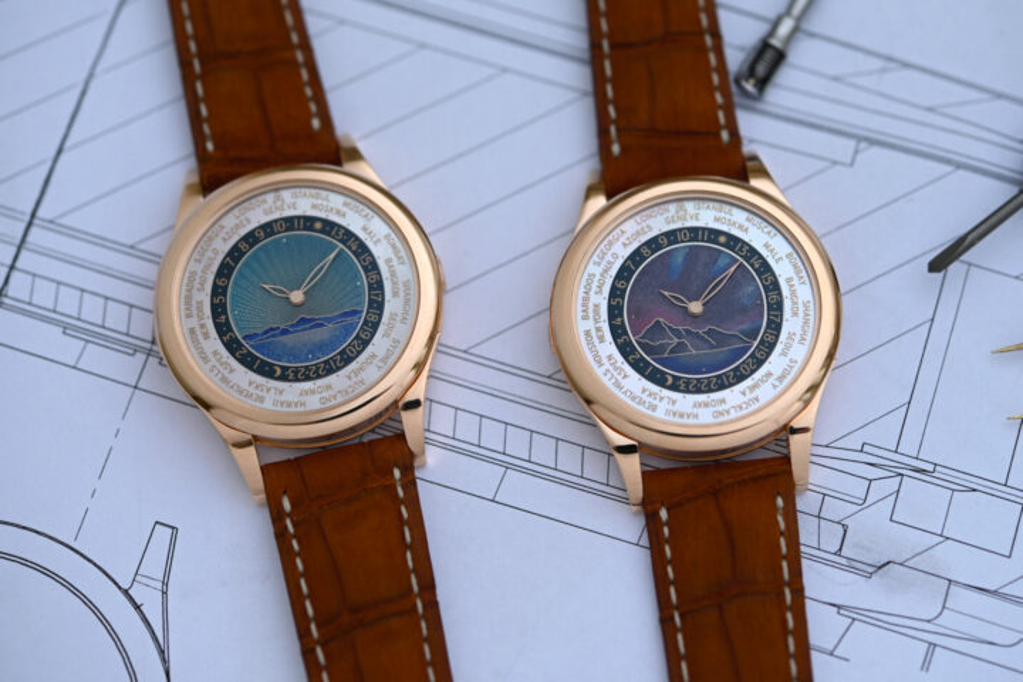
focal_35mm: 60
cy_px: 341
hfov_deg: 33.4
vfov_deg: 22.6
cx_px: 512
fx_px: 1705
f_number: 5
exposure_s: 1/320
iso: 400
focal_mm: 60
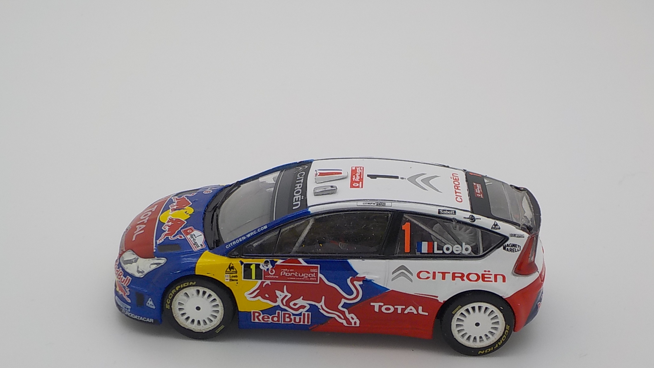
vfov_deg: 18.8
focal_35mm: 64
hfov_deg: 32.8
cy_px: 208
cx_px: 327
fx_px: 1110
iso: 125
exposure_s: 1/250
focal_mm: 7.9
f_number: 4.7
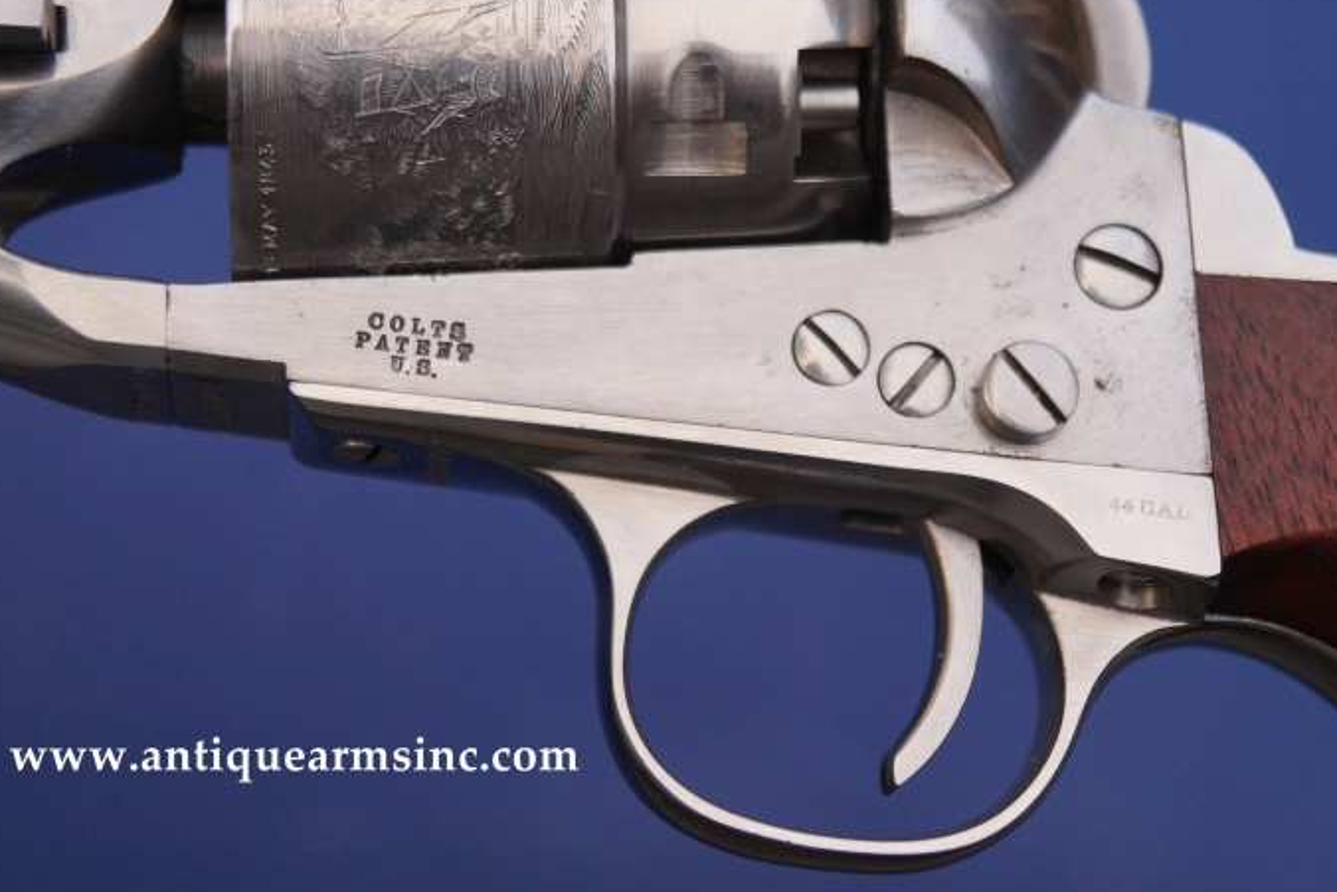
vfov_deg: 12.3
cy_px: 266
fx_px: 4123
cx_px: 769
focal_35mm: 111
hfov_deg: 18.4
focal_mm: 50
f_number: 5.6
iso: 400
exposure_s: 1/80
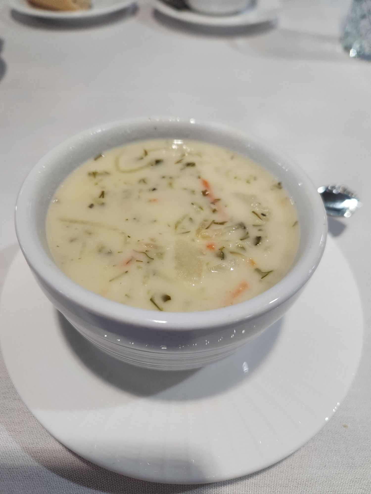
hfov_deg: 58.9
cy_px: 247
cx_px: 186
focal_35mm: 23
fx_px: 329
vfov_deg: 73.9
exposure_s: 1/120
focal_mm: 5.4
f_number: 1.8
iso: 800
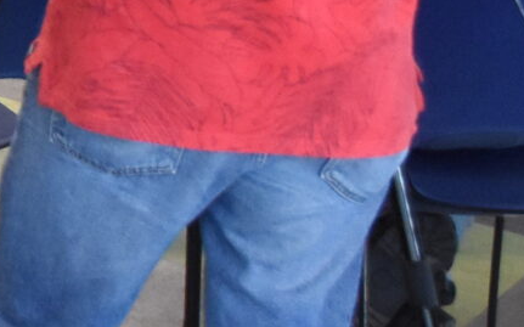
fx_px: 3112
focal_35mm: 218
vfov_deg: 5.8
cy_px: -453
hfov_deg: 8.4
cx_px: -950
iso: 2500
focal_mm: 24
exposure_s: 1/250
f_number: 5.6
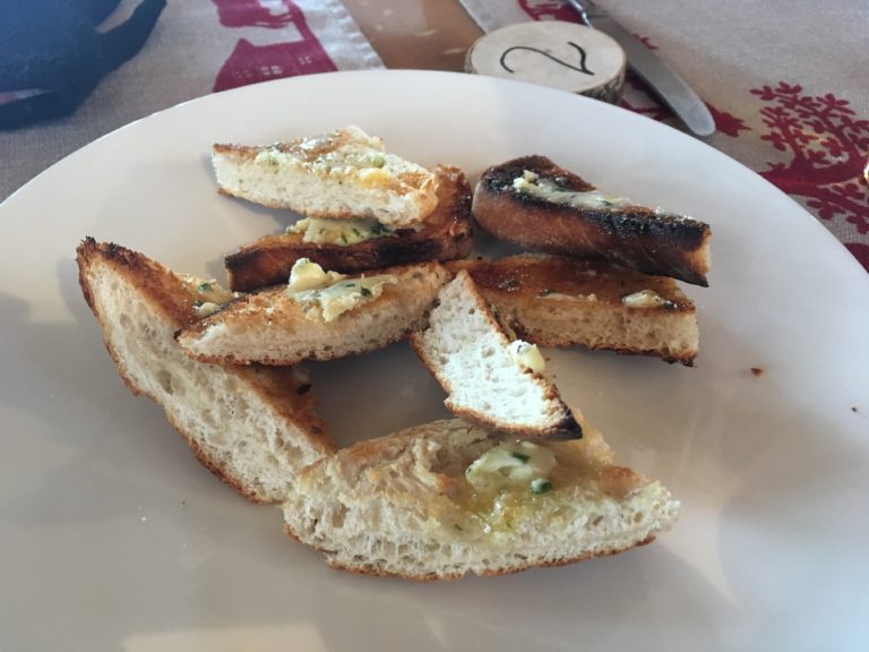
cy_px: 326
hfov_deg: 61.7
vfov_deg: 48.2
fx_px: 728
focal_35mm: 29
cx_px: 434
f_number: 2.2
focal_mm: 4.15
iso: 250
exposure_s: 1/33
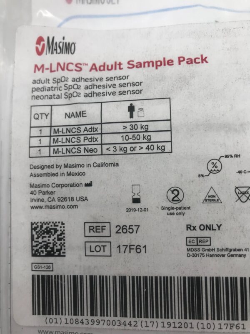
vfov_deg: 63.4
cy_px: 167
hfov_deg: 49.7
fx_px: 270
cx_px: 125
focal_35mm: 28
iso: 20
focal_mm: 3.99
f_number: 1.8
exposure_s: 1/170
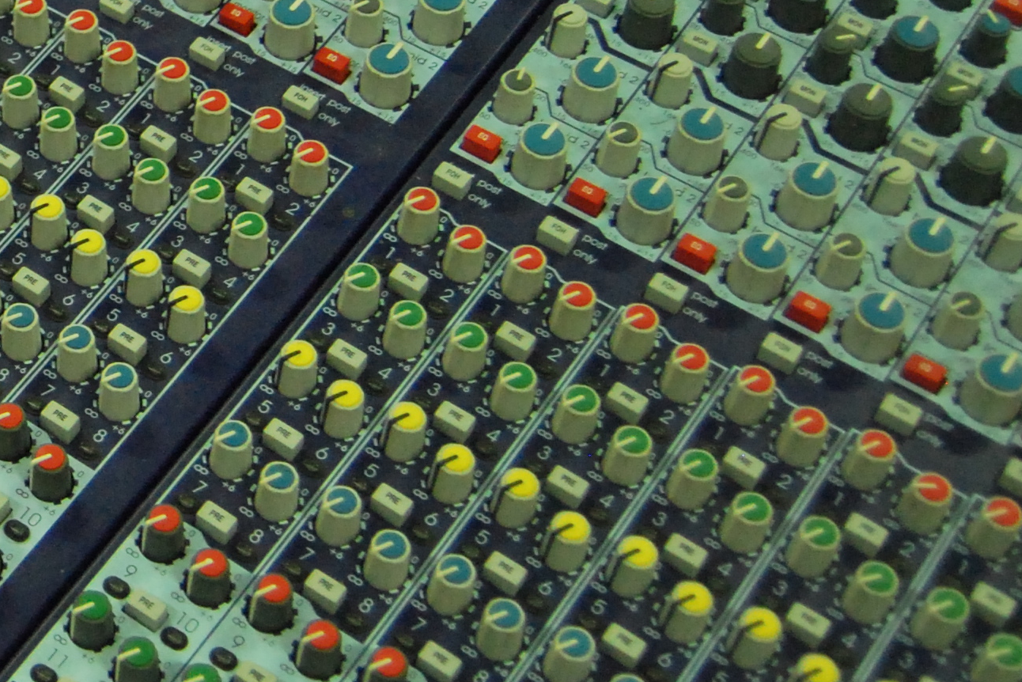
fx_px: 2300
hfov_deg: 21.9
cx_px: -394
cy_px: 71
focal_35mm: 81
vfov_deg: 16.6
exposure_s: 1/30
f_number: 3.5
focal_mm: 18
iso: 1100
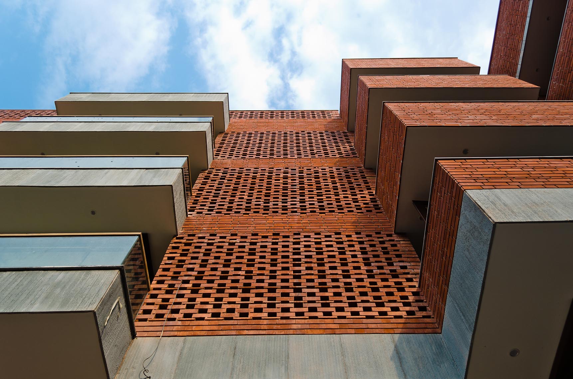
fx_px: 429
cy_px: 190
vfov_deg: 47.7
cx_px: 286
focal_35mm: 27
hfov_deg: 67.5
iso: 100
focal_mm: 18
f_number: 3.5
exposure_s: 1/320
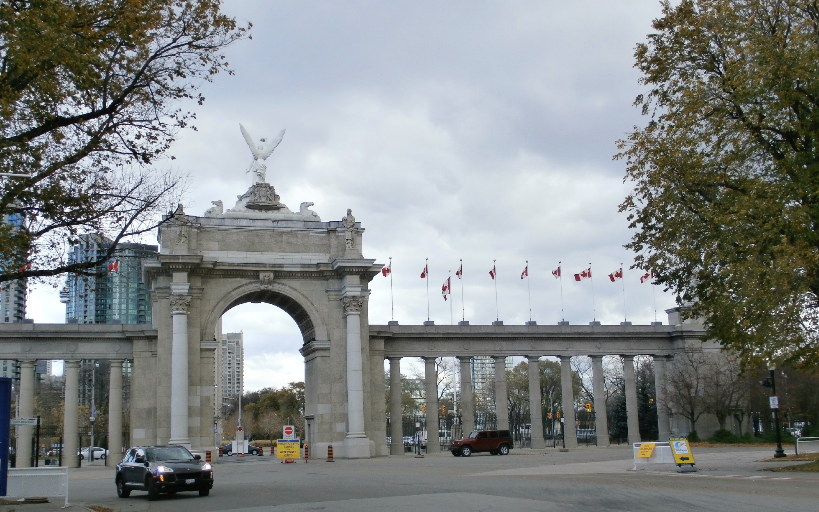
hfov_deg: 52.7
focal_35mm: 37
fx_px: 826
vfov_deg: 34.4
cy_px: 301
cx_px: 415
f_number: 3.4
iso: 100
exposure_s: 1/320
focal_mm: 6
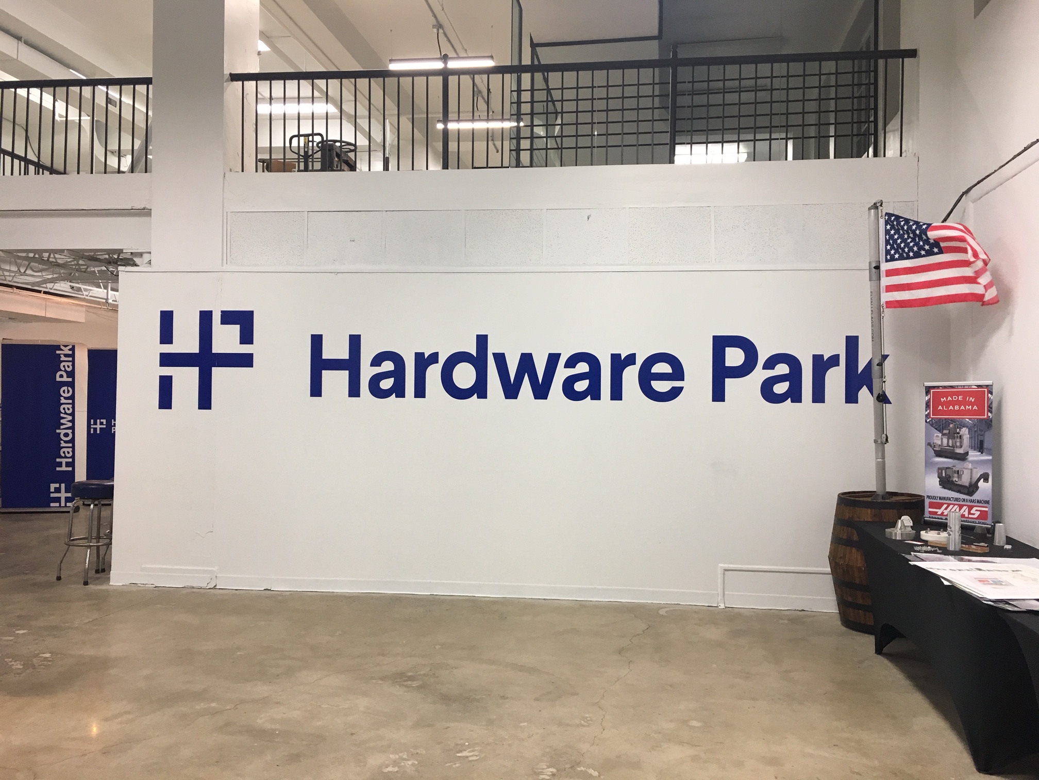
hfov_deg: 61.7
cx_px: 520
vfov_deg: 48.2
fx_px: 870
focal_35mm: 29
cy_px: 390
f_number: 2.2
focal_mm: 4.15
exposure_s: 1/30
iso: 40
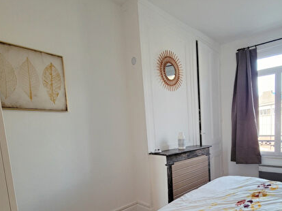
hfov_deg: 72.6
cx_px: 201
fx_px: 179
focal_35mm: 22
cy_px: 150
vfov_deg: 58.8
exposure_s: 1/50
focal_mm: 2.2
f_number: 2.2
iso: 100
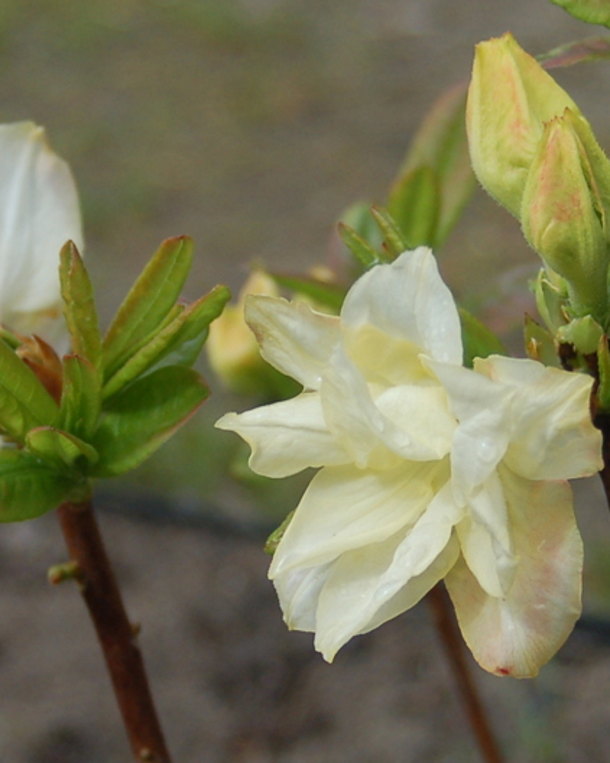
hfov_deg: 16.3
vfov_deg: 20.4
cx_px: 376
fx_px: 2123
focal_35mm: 94
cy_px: 385
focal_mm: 44
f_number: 4.2
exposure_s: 1/1000
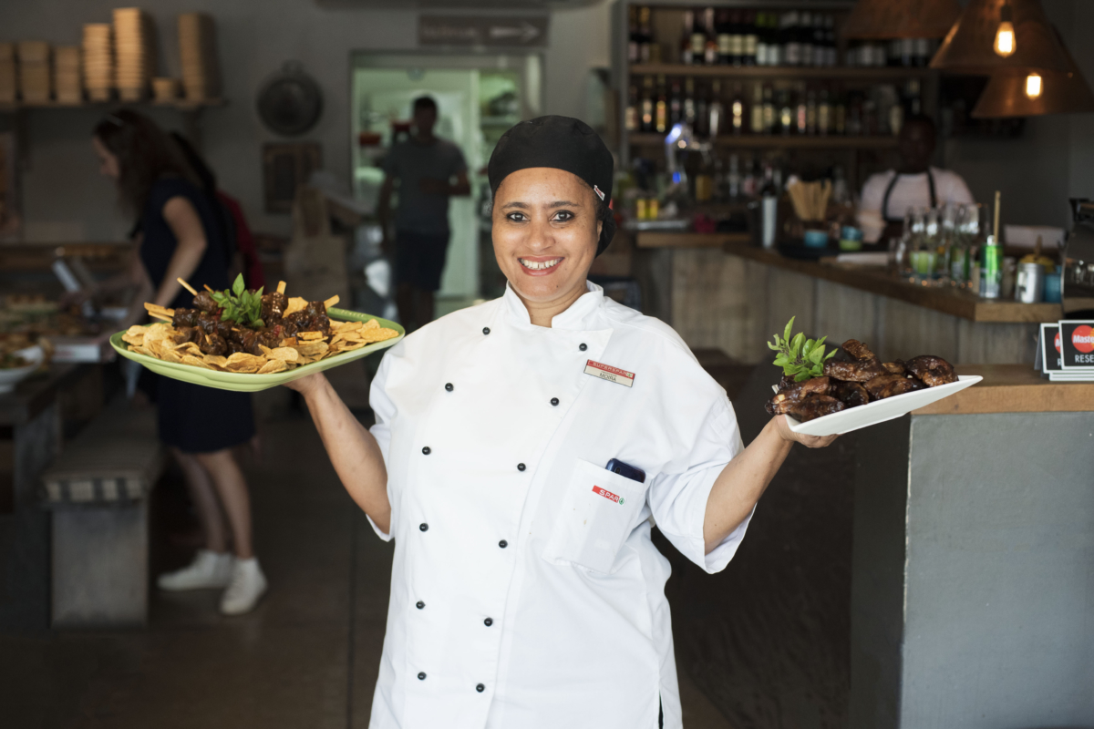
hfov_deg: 39.6
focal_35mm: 50
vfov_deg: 27.0
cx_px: 547
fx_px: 1519
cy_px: 364
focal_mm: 50
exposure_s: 1/400
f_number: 4
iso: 1600
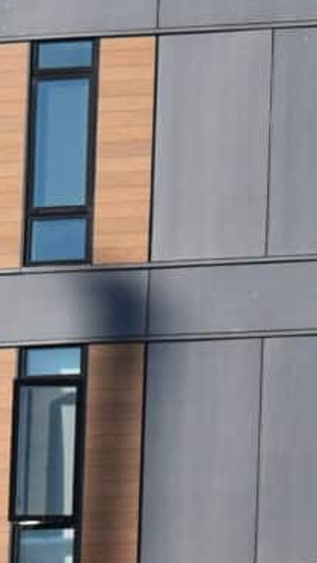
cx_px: 1045
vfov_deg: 4.5
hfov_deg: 2.5
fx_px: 7076
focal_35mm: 474
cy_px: -140
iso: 125
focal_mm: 55
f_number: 8
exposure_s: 1/250
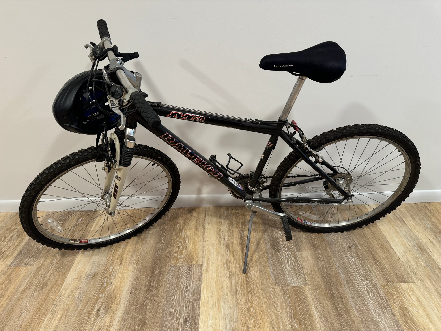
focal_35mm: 24
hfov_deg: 71.6
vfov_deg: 56.8
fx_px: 306
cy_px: 166
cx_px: 220
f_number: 1.78
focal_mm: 6.76
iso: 200
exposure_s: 1/60
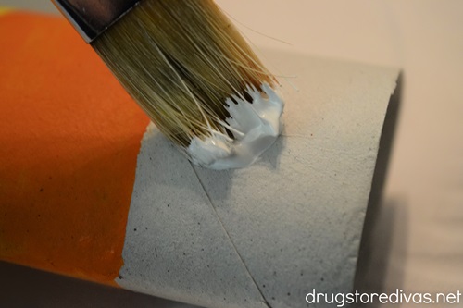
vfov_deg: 16.5
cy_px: 154
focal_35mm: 82
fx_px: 1061
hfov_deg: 24.6
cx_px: 232
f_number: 5.6
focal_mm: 55
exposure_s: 1/60
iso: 1400
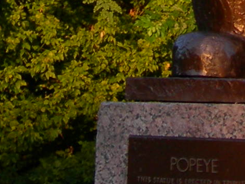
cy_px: -192
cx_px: 282
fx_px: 1741
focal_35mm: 246
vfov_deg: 5.9
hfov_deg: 8.0
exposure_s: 1/172
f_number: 2.8
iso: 50
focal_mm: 7.8
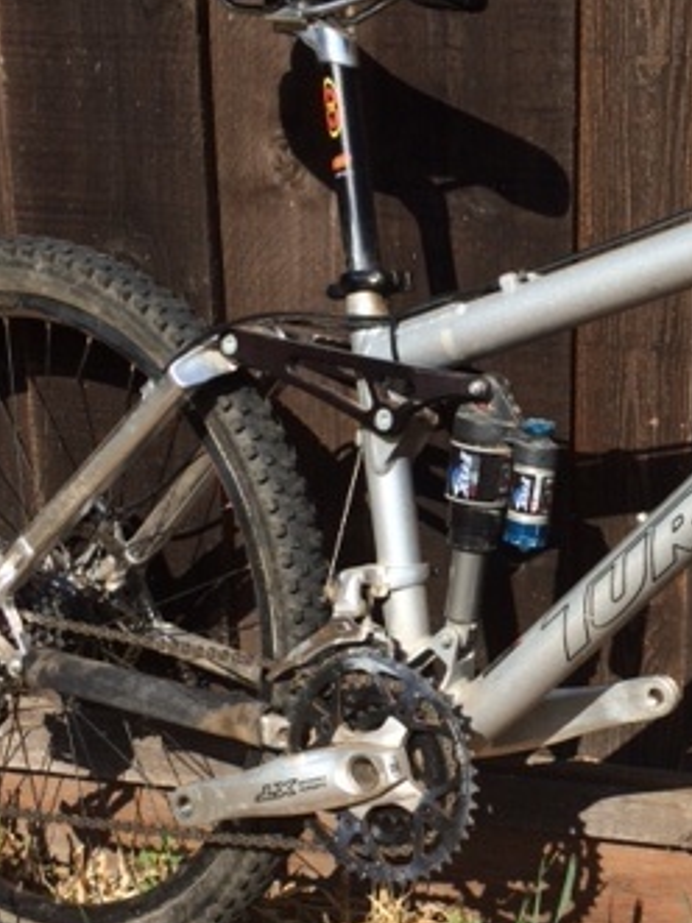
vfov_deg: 33.1
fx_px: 1547
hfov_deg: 24.5
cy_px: 558
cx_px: 619
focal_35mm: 58
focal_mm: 4.12
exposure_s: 1/2053
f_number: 2.2
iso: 32
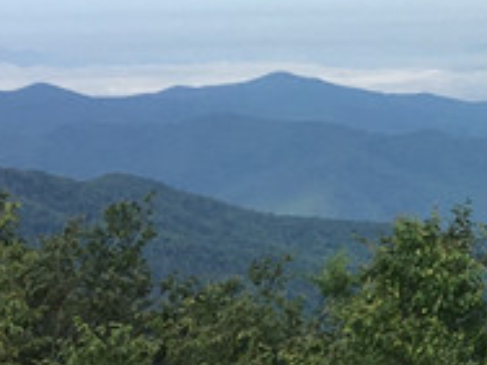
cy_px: -16
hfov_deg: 10.5
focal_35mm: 165
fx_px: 2321
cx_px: 1115
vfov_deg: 8.9
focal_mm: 4.15
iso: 25
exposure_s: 1/1789
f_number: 2.2
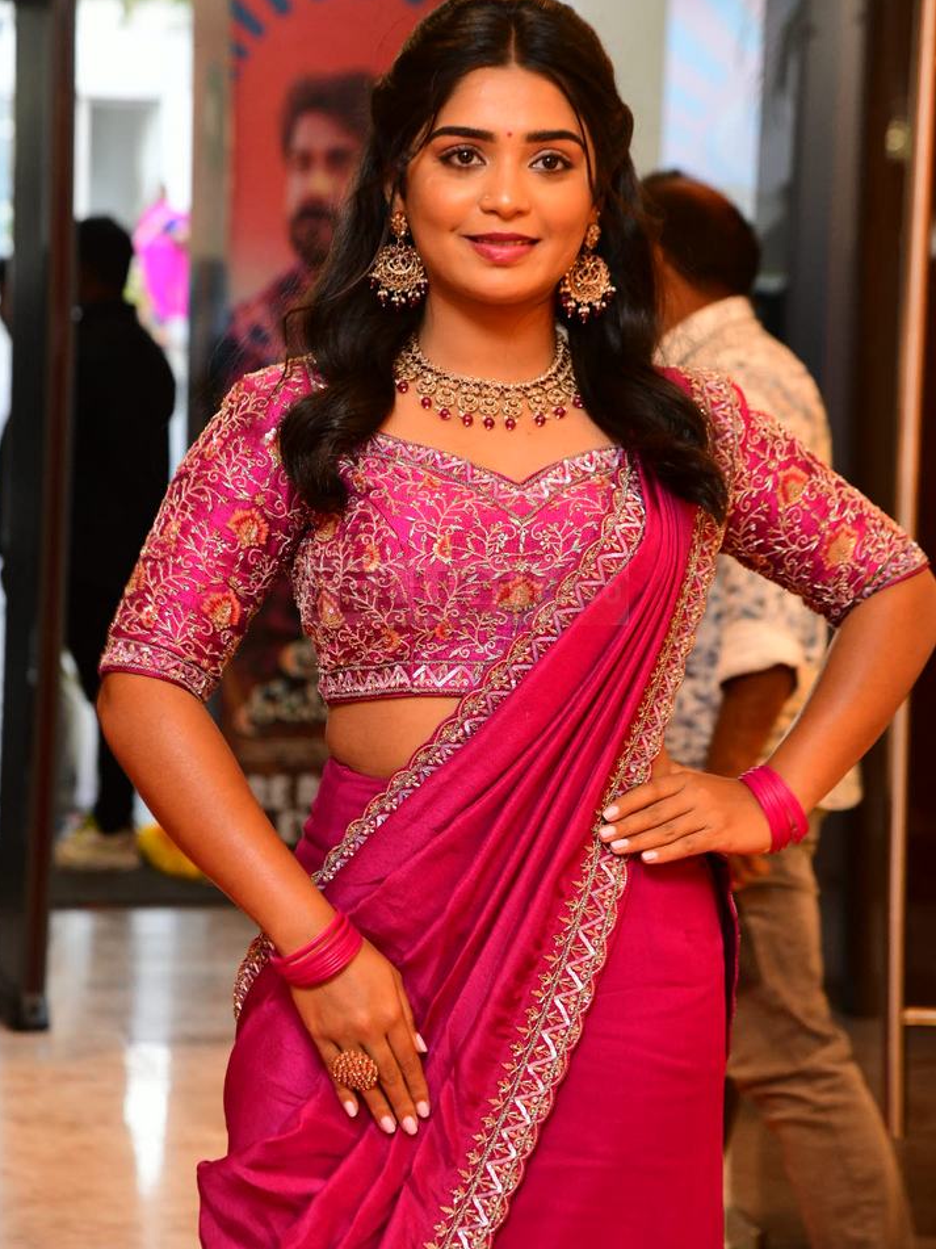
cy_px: 592
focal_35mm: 107
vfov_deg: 18.4
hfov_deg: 13.8
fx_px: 3859
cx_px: 465
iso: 3200
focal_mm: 98
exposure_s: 1/125
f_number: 5.6
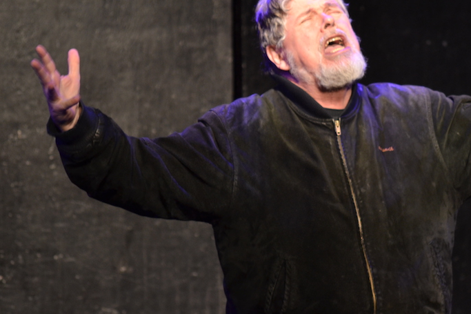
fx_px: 3973
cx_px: 324
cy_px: 85
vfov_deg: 4.5
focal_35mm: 304
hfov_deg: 6.8
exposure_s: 1/50
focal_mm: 135
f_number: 5
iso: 400
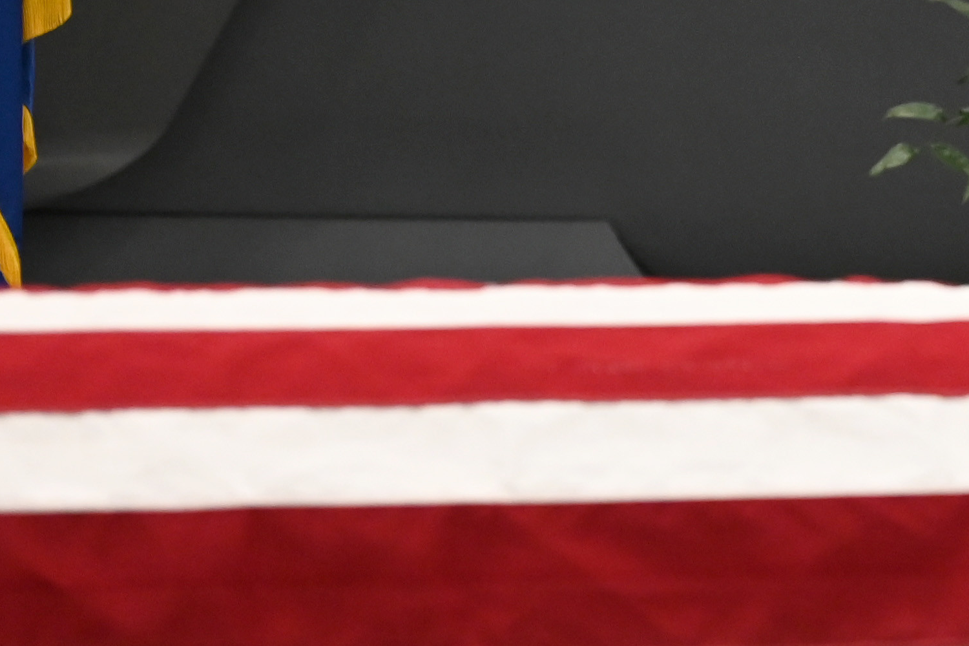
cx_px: 1647
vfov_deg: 3.2
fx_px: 11385
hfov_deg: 4.8
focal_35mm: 423
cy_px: -115
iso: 2500
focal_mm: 105
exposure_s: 1/250
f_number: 4
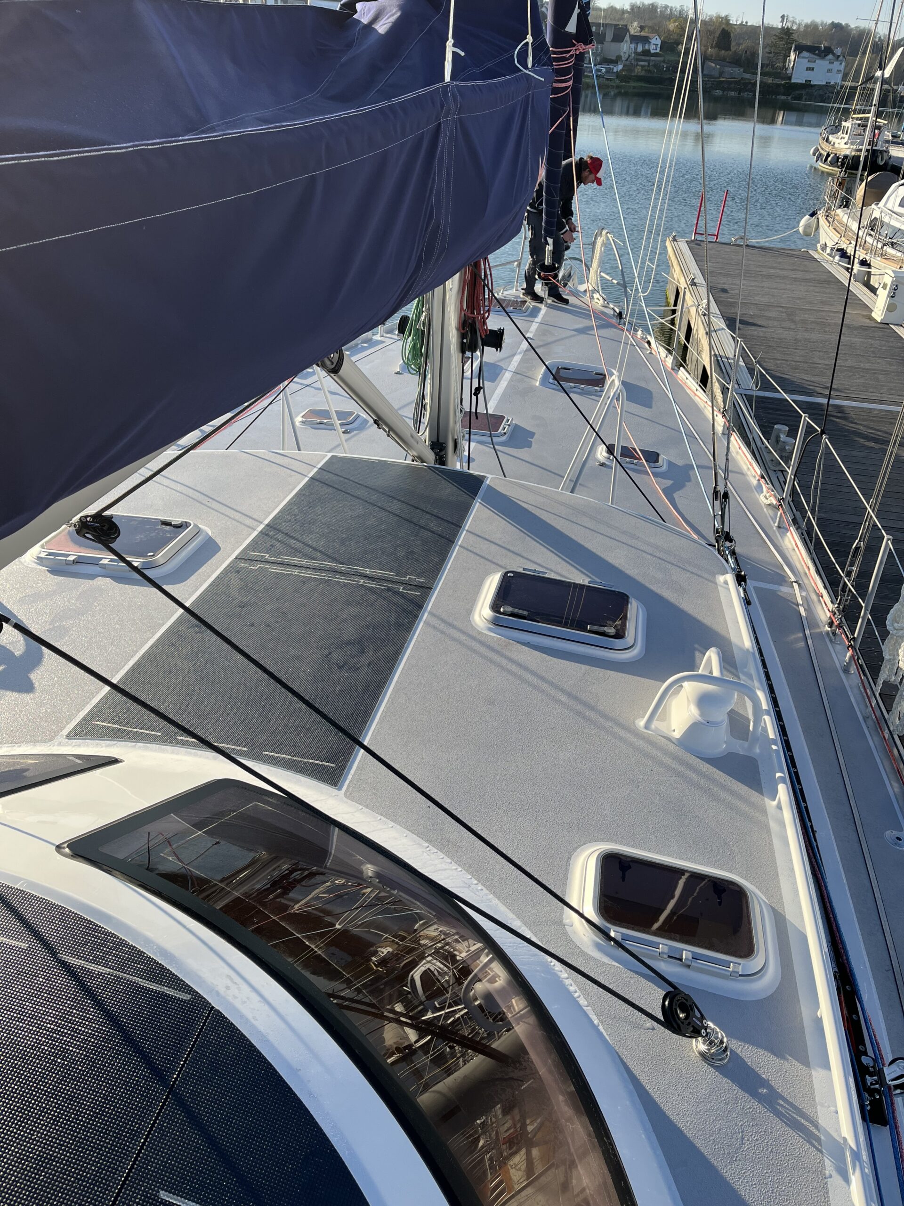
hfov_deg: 53.1
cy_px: 603
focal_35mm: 26
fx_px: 905
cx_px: 452
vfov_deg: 67.3
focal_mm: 5.1
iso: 50
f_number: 1.6
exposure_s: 1/1802
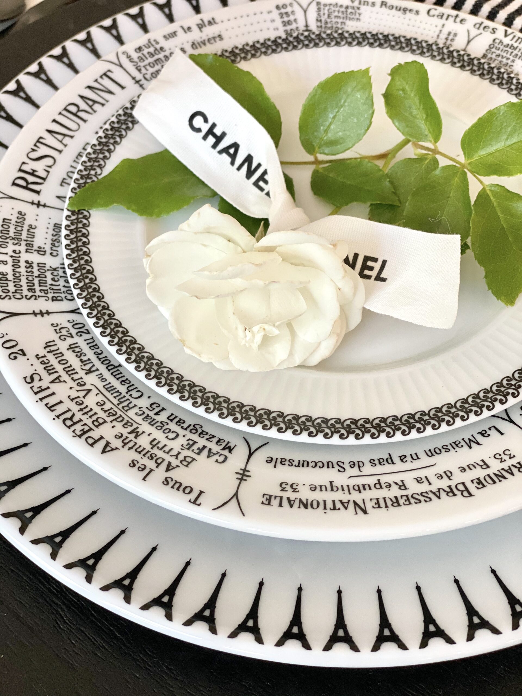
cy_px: 348
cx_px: 261
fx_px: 1046
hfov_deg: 28.0
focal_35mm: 52
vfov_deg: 36.8
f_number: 2
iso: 200
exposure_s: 1/120
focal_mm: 6
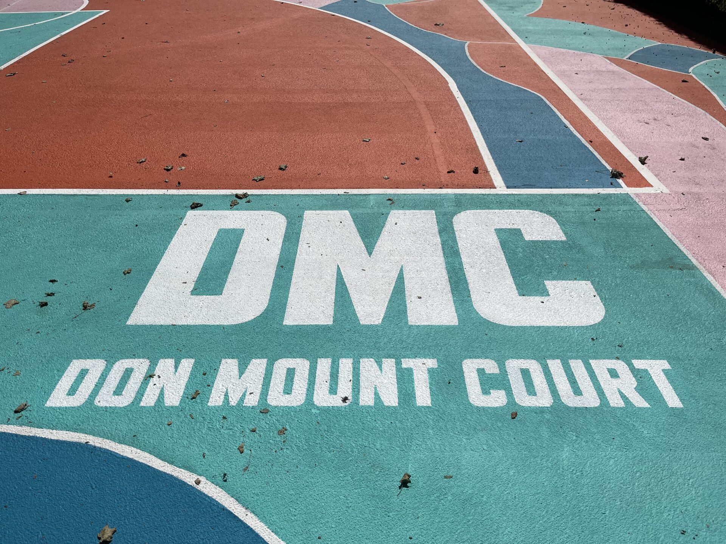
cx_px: 363
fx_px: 545
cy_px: 272
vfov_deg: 53.1
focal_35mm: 26
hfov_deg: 67.3
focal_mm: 5.1
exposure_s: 1/17241
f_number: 1.6
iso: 50
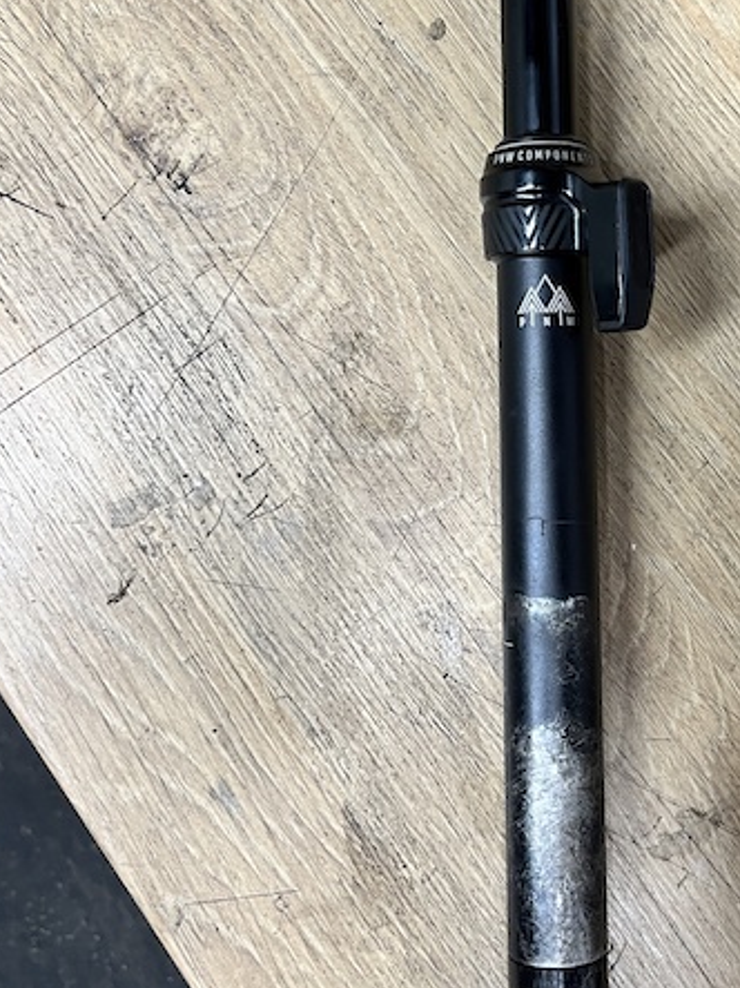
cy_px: 326
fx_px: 1340
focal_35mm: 47
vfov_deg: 39.9
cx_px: 602
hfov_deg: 30.1
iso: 80
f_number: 1.6
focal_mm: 5.1
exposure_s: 1/60
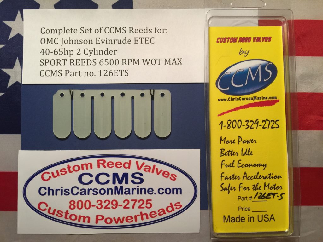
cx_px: 162
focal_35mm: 29
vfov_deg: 48.2
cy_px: 121
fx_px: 271
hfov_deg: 61.7
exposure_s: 1/30
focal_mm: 4.15
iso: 50
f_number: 2.2
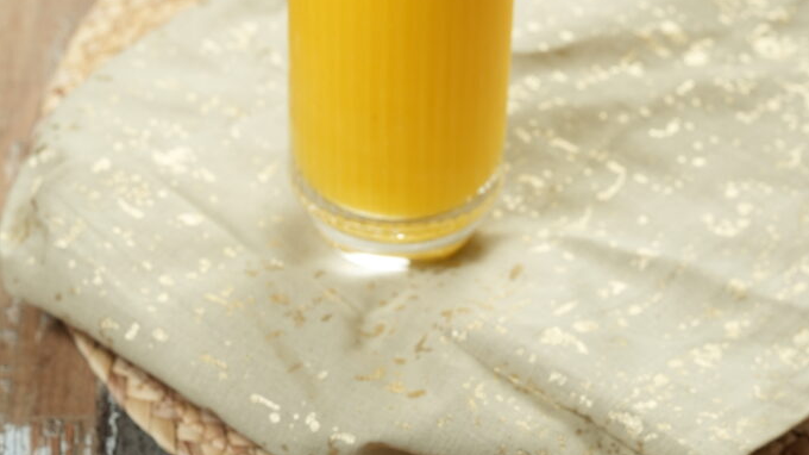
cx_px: 405
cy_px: -83
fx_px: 3045
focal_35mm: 142
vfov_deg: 8.4
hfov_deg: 15.1
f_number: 8
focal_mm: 90
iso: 400
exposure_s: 1/160
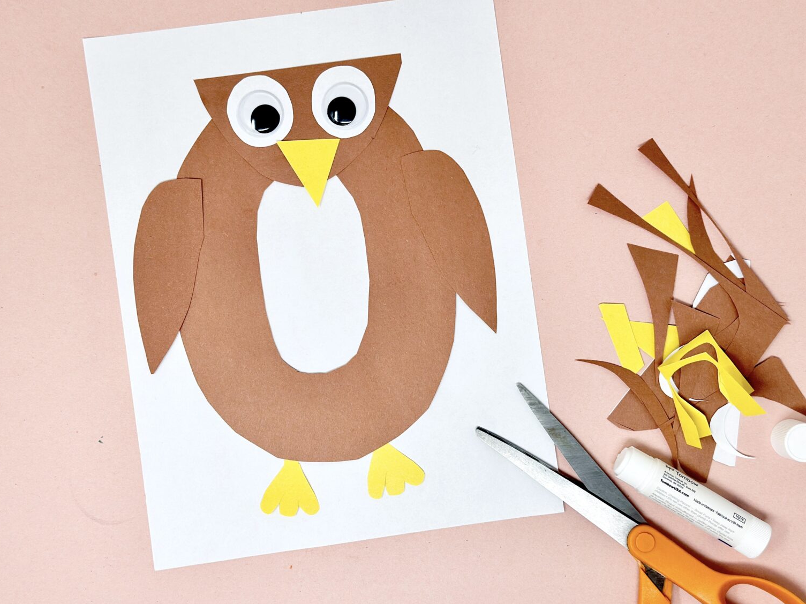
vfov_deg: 29.7
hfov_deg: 38.9
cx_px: 395
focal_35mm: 49
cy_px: 308
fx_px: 1141
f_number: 1.78
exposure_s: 1/292
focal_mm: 6.86
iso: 80
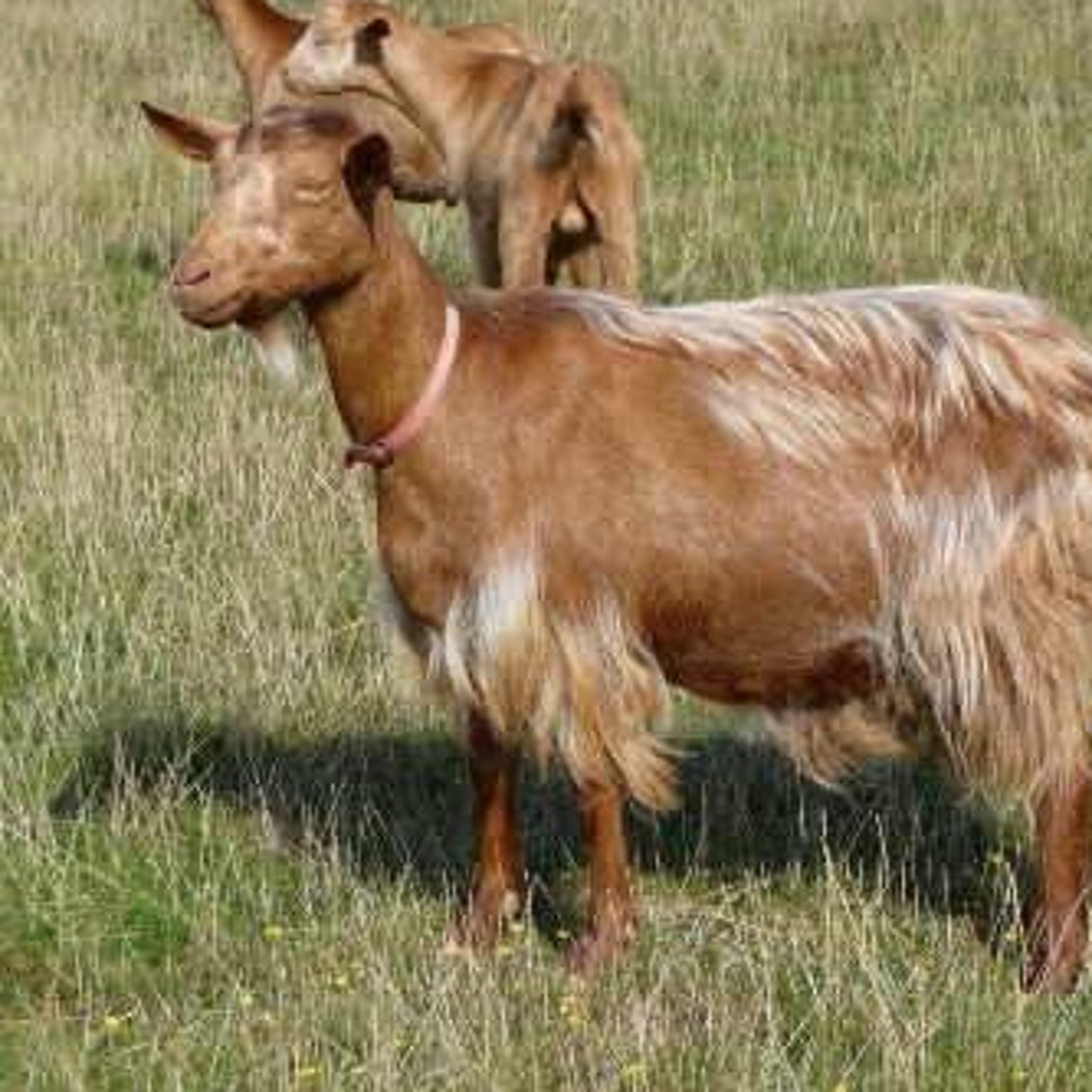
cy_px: 548
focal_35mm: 175
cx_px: 708
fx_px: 6246
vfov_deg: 10.0
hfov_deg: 10.0
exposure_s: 1/320
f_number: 4.8
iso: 100
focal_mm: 25.2
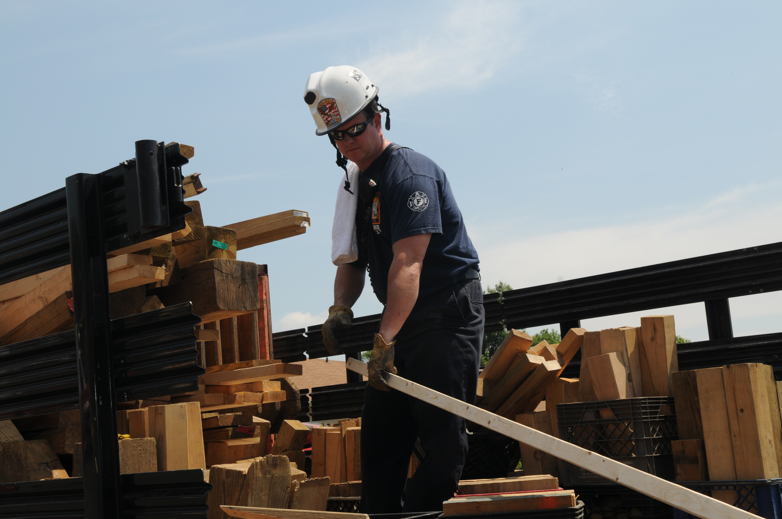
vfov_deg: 26.4
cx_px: 391
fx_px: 1106
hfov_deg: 38.9
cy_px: 260
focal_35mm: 51
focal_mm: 34
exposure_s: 1/250
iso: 250
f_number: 11
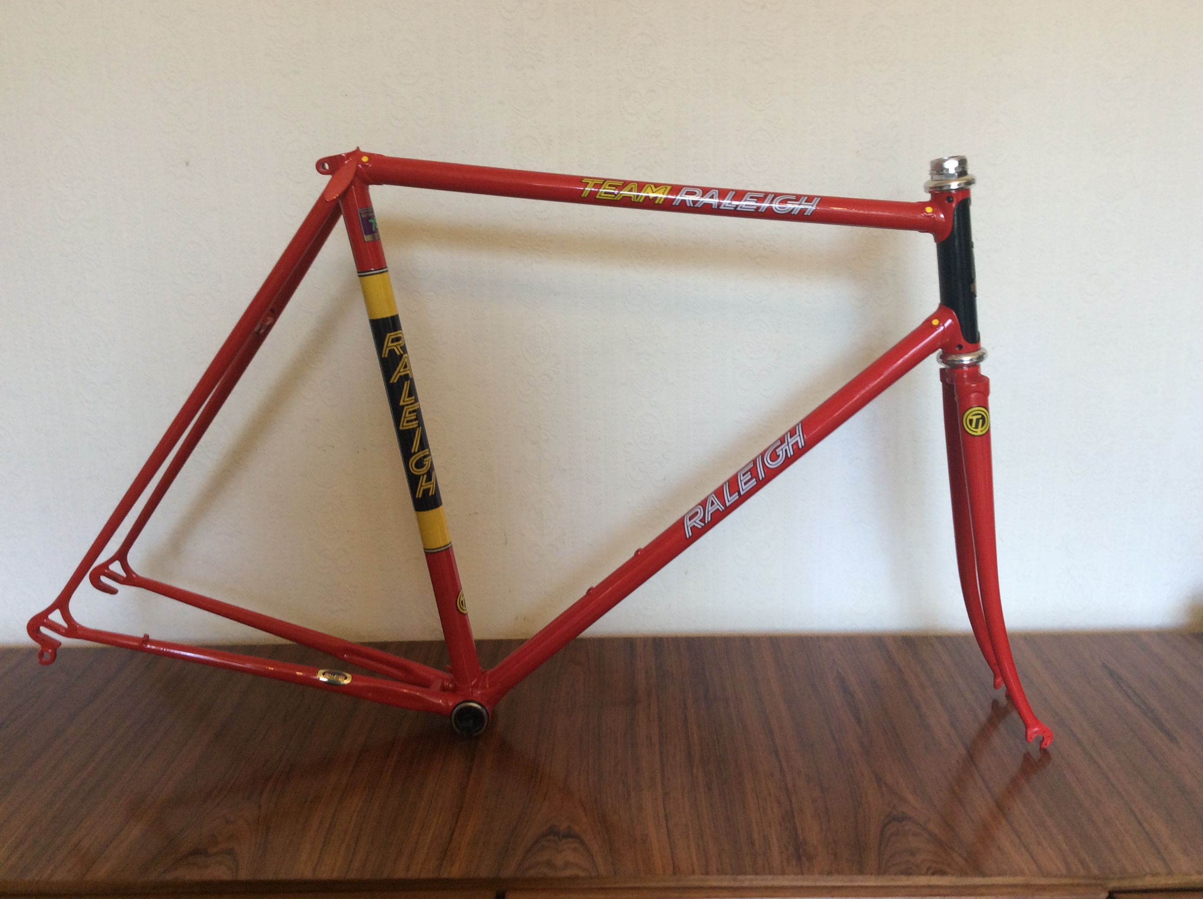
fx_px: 1110
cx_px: 602
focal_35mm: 32
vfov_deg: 44.1
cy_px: 450
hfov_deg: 56.9
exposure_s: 1/25
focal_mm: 3.3
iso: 40
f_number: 2.4
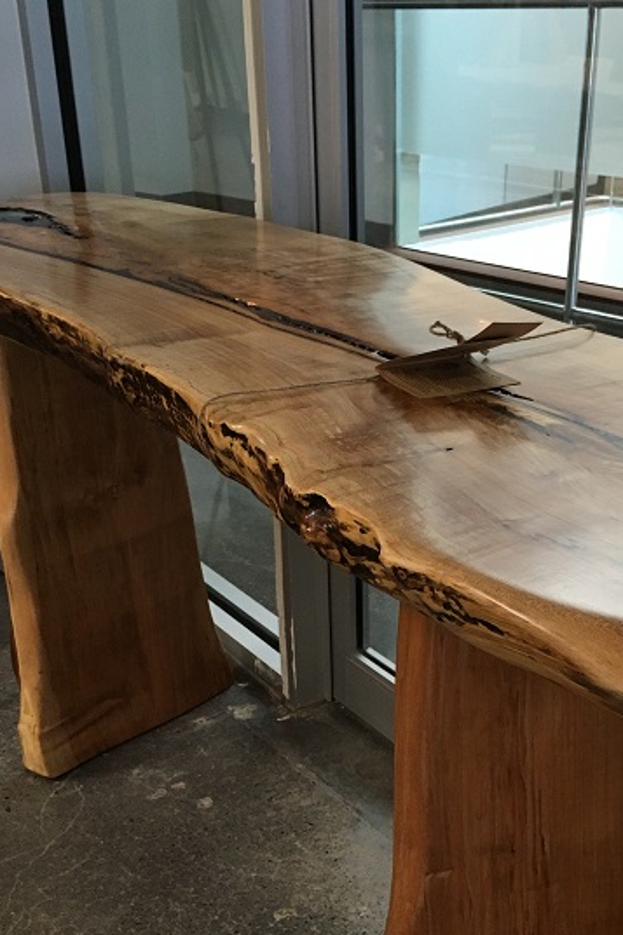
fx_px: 1169
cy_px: 670
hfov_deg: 29.8
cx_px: 366
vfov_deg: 42.6
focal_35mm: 45
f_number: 2.2
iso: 125
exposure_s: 1/30
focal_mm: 4.15
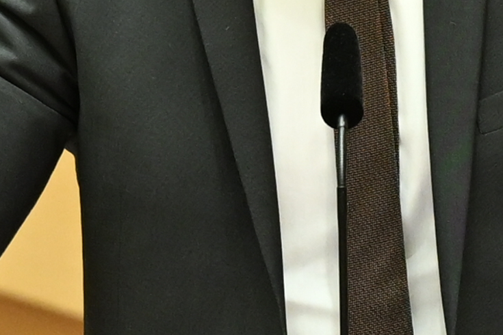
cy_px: 112
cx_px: 451
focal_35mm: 914
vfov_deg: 1.5
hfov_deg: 2.3
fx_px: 12770
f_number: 3.5
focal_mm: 200
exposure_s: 1/100
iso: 1000
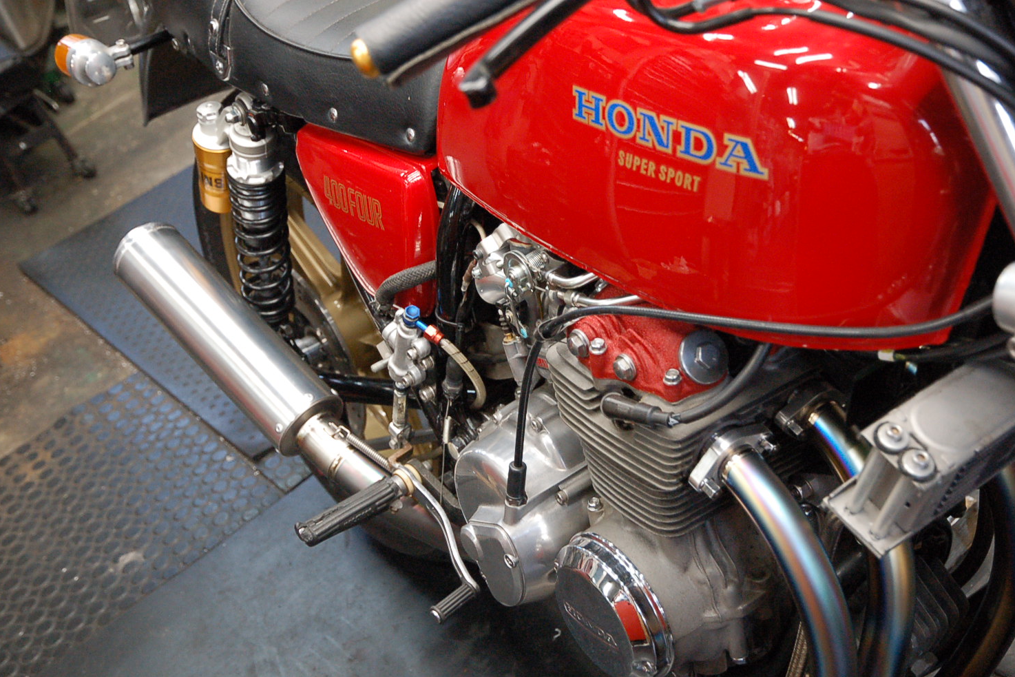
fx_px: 1509
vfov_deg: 25.3
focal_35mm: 54
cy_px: 333
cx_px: 510
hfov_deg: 37.2
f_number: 4.8
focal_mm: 35
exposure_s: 1/30
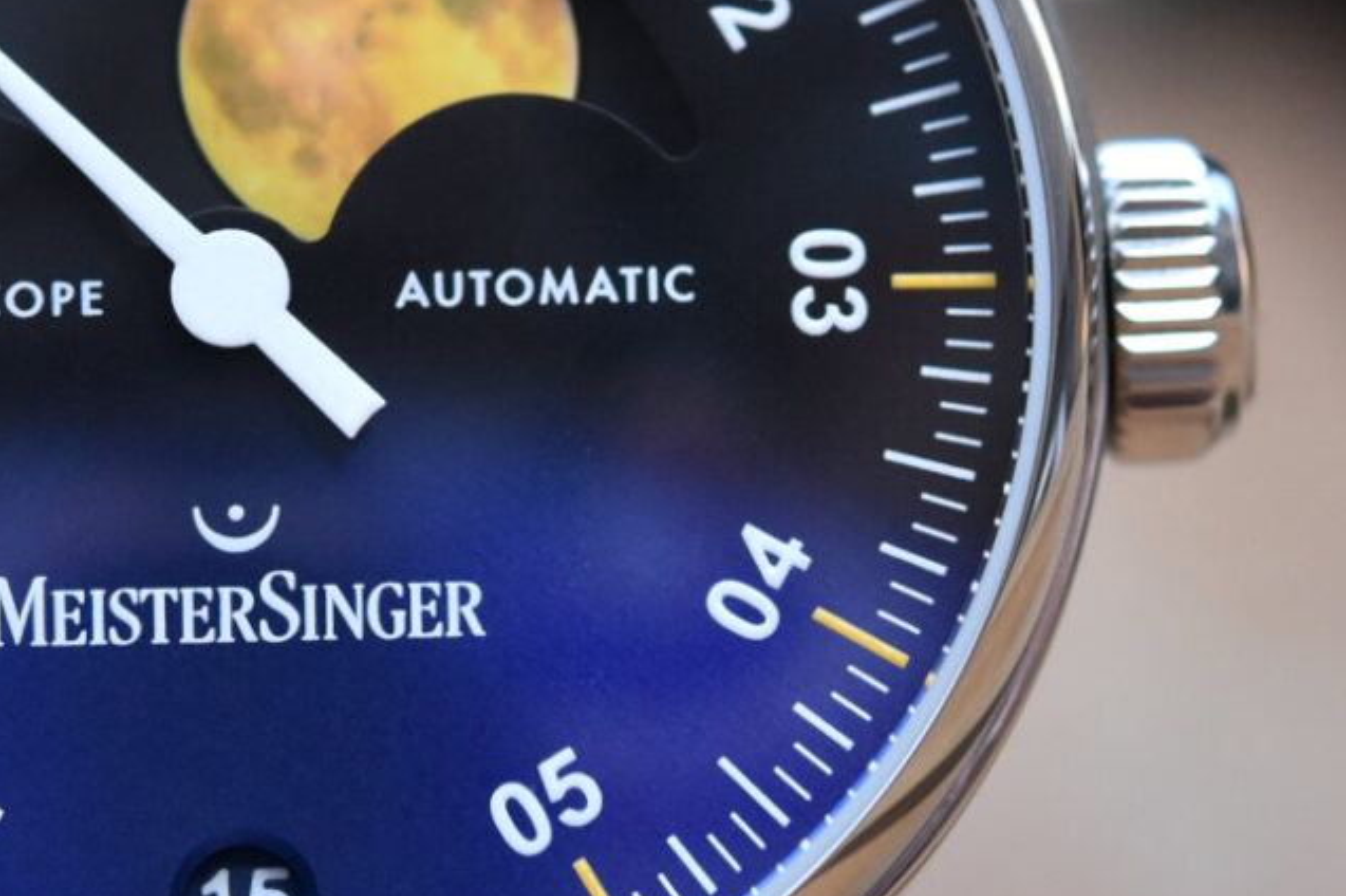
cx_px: 249
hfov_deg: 10.6
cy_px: 436
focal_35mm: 193
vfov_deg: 7.1
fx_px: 7212
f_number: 5.6
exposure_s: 1/1600
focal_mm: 60
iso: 2000
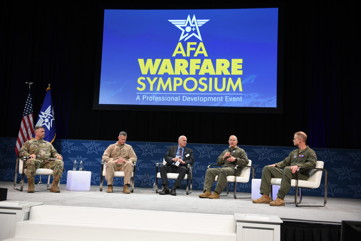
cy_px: 120
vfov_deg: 35.1
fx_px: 381
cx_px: 180
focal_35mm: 38
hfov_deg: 50.7
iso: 800
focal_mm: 38
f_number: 3.5
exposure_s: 1/160
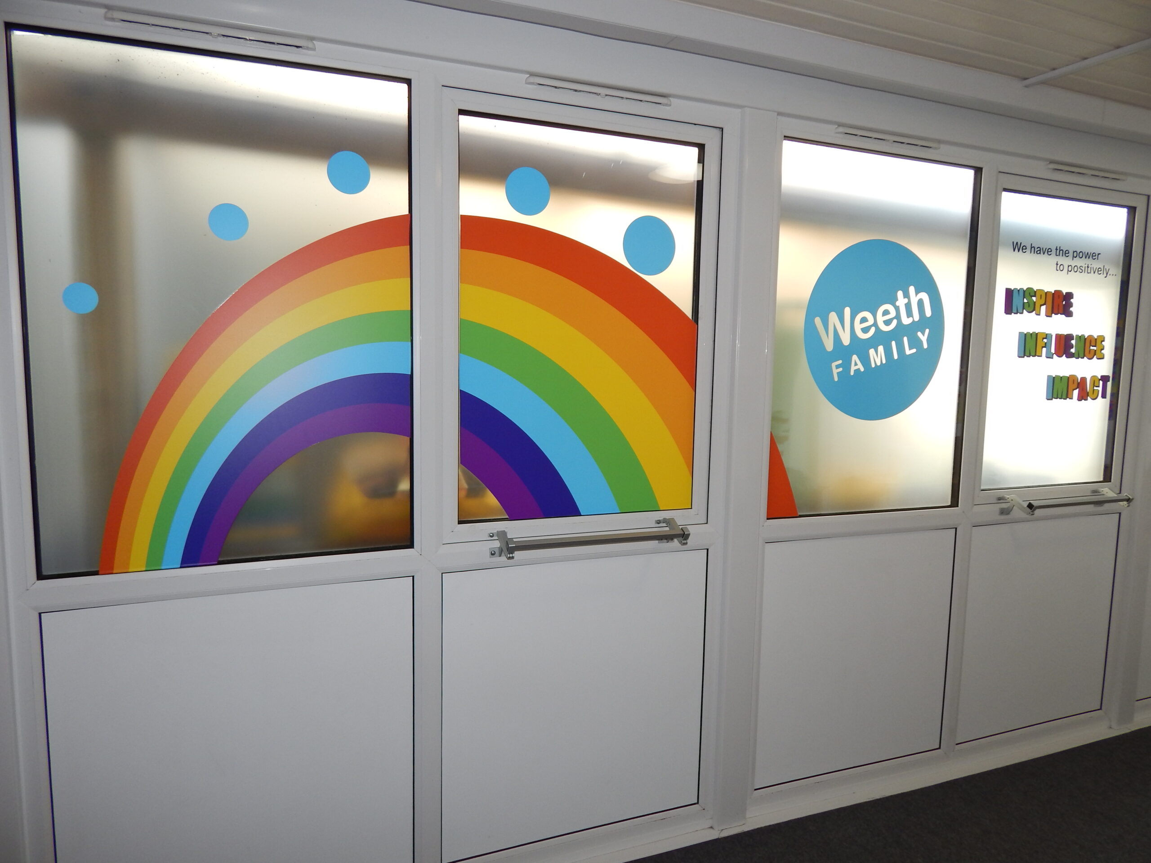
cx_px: 576
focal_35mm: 23
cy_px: 432
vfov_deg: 58.9
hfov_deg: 73.9
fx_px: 765
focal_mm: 4
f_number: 3
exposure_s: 1/100
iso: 125
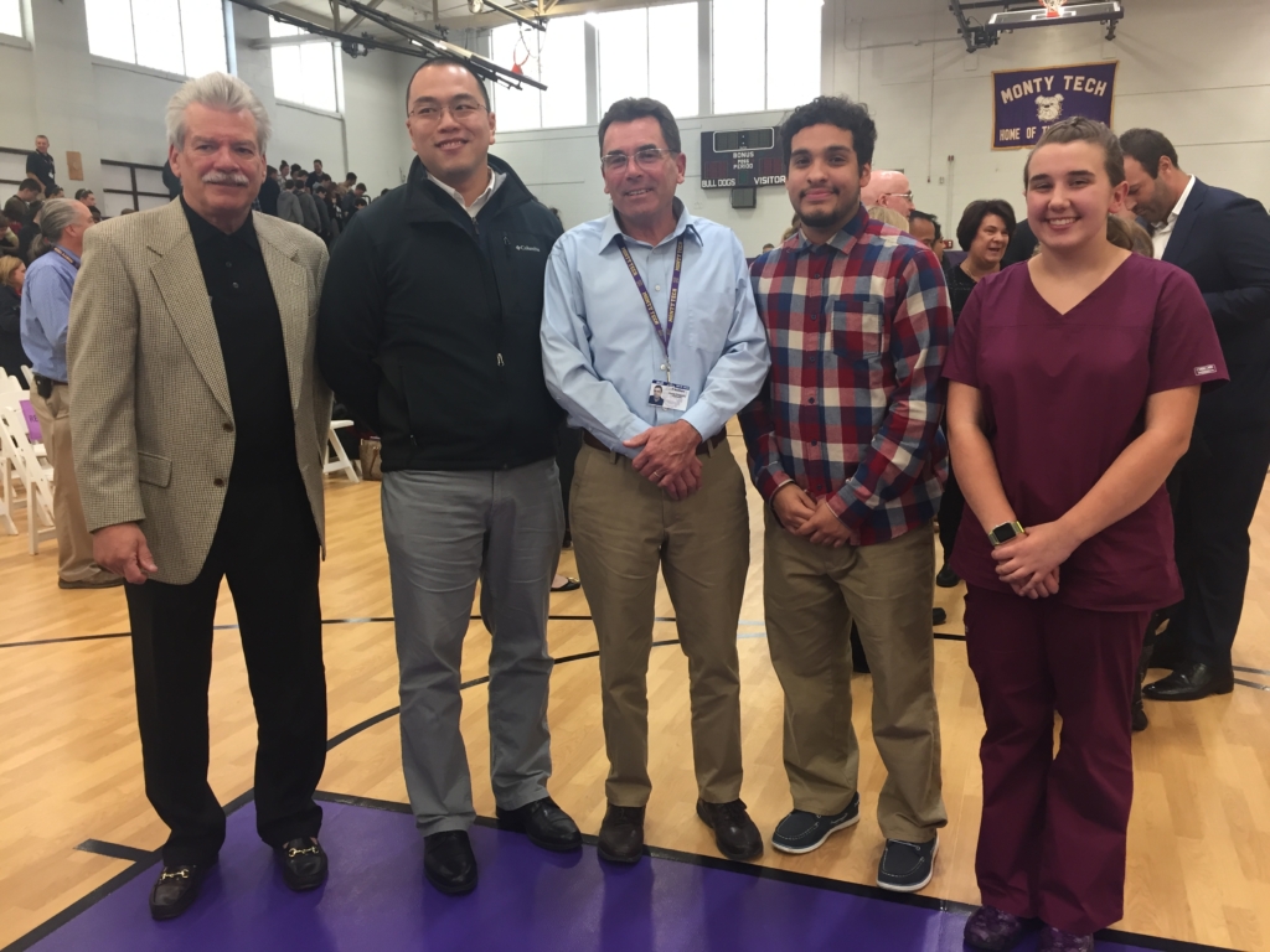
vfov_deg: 48.2
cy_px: 476
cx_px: 635
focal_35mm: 29
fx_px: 1064
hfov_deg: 61.7
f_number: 2.2
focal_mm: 4.15
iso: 64
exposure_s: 1/30
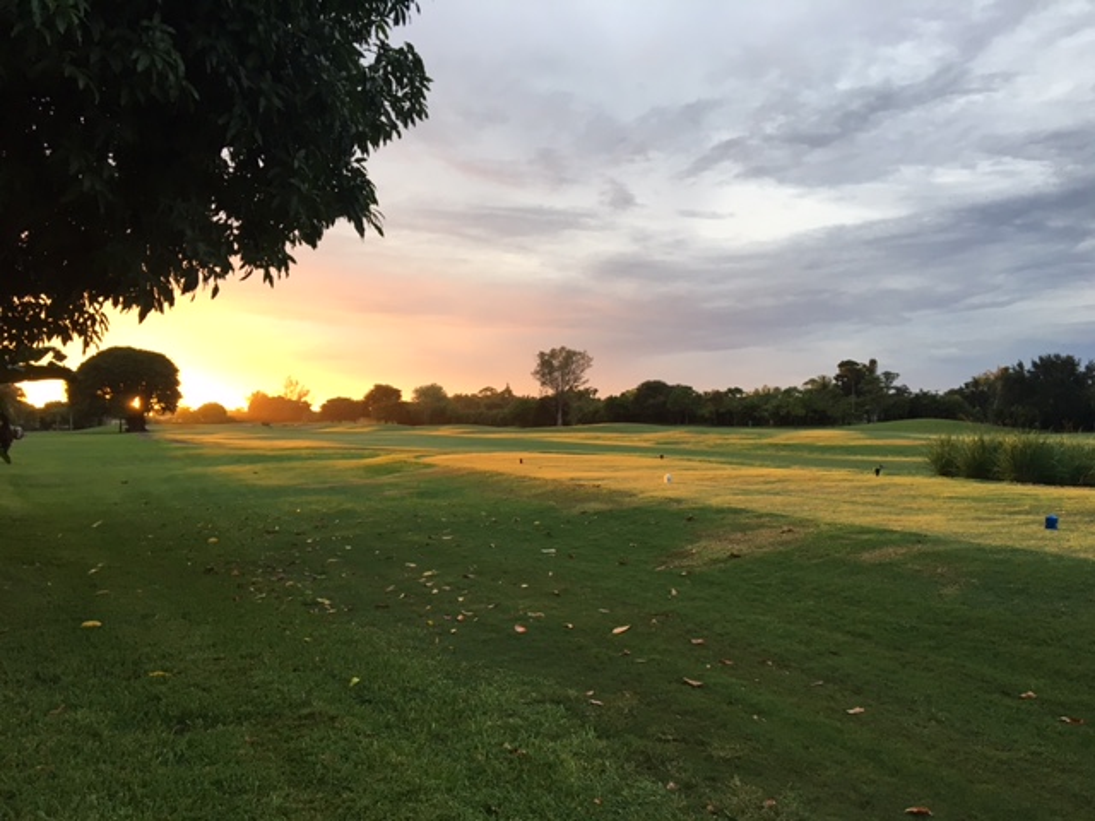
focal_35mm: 29
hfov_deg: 61.7
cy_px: 410
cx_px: 548
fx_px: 917
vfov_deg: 48.2
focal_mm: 4.15
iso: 32
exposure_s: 1/30
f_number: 2.2
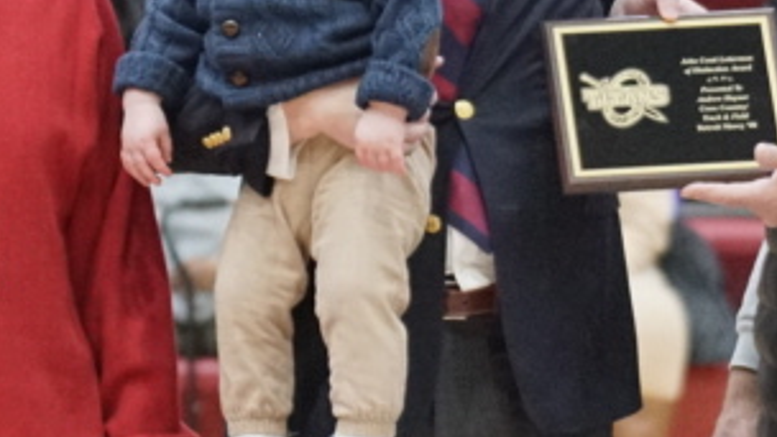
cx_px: 537
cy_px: 210
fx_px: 8035
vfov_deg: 3.1
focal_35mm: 390
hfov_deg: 5.5
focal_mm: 70
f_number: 2.8
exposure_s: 1/400
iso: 4000
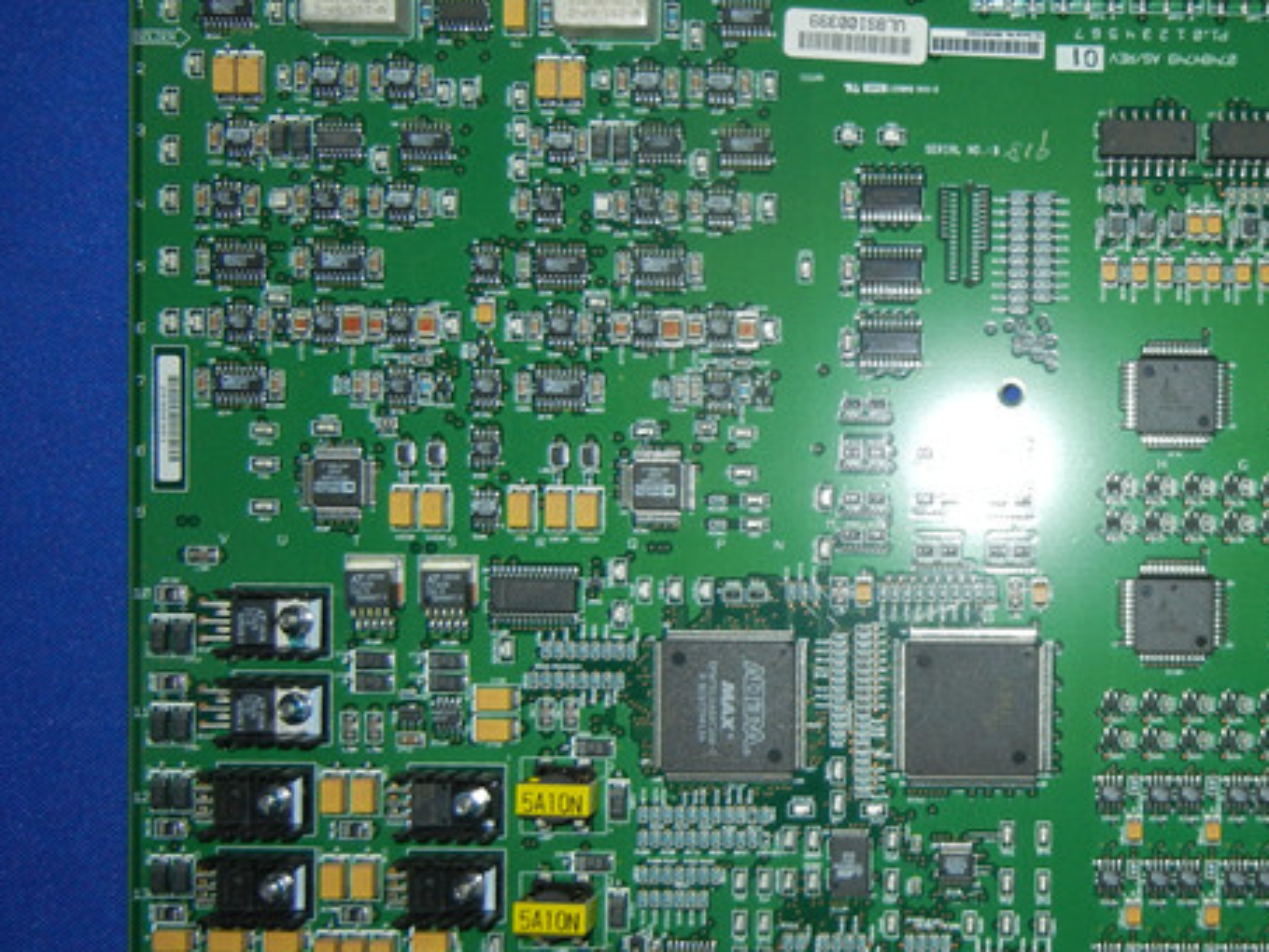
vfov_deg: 27.5
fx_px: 1943
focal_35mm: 53
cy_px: 585
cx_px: 1084
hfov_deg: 34.6
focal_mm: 5.4
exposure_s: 1/30
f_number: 3.5
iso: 200
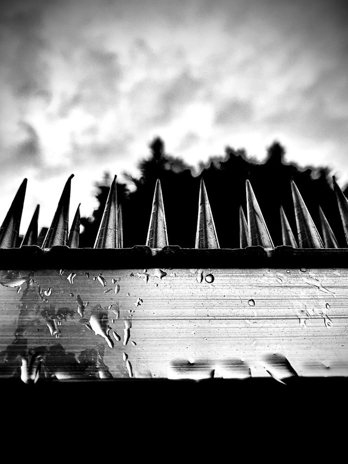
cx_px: 174
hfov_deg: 53.1
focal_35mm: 26
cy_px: 232
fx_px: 349
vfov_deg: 67.3
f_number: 1.8
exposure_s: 1/121
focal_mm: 4.25
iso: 40
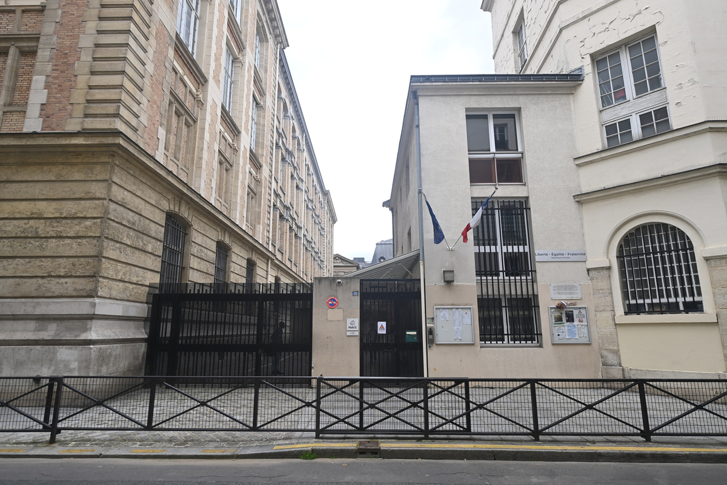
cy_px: 242
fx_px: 424
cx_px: 364
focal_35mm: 21
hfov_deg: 81.2
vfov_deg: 59.5
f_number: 3.5
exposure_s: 1/400
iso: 100
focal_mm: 21
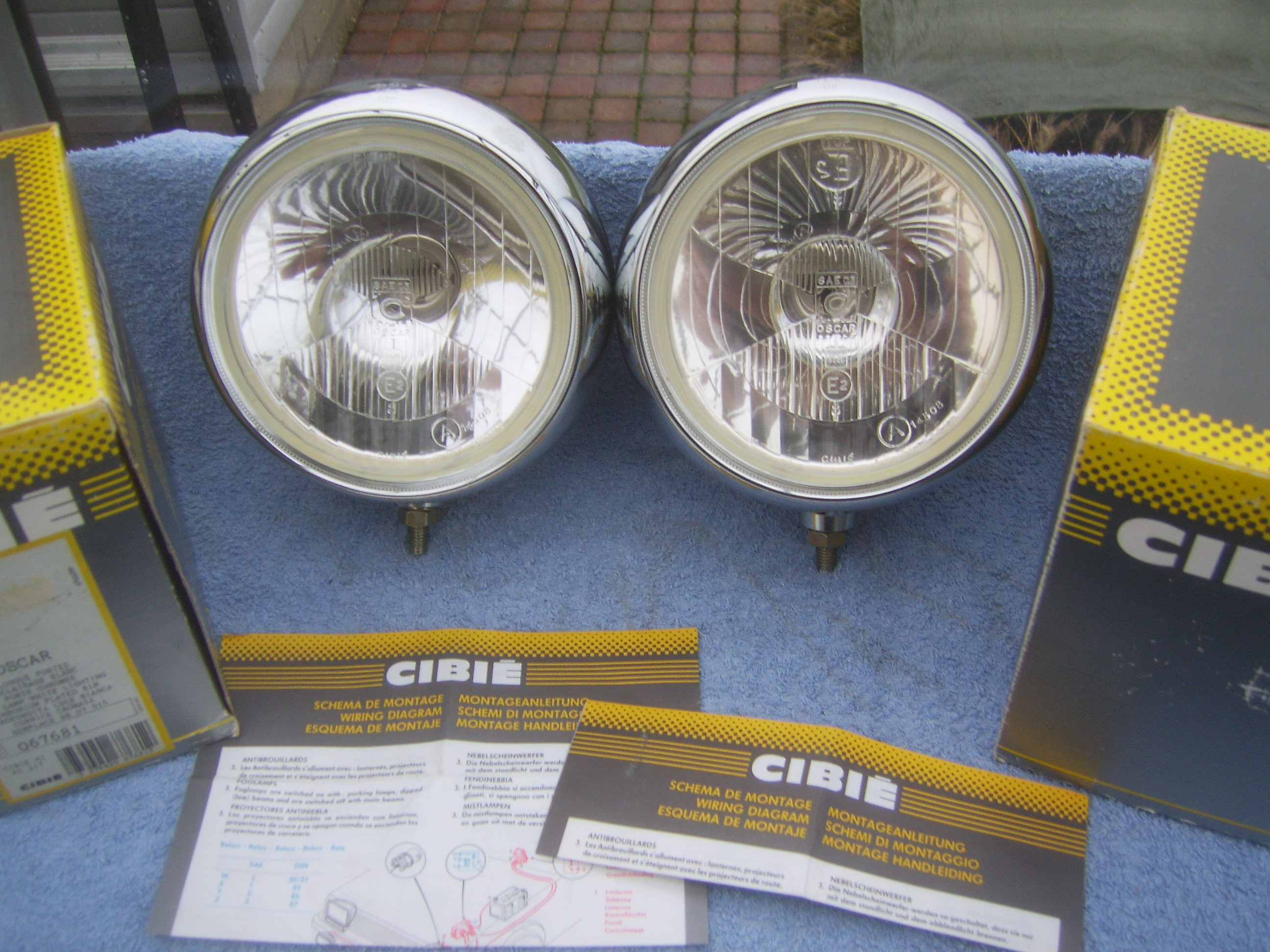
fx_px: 1394
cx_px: 635
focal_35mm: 38
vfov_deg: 37.7
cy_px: 476
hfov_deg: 49.0
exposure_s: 1/40
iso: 50
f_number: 2.8
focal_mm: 7.8
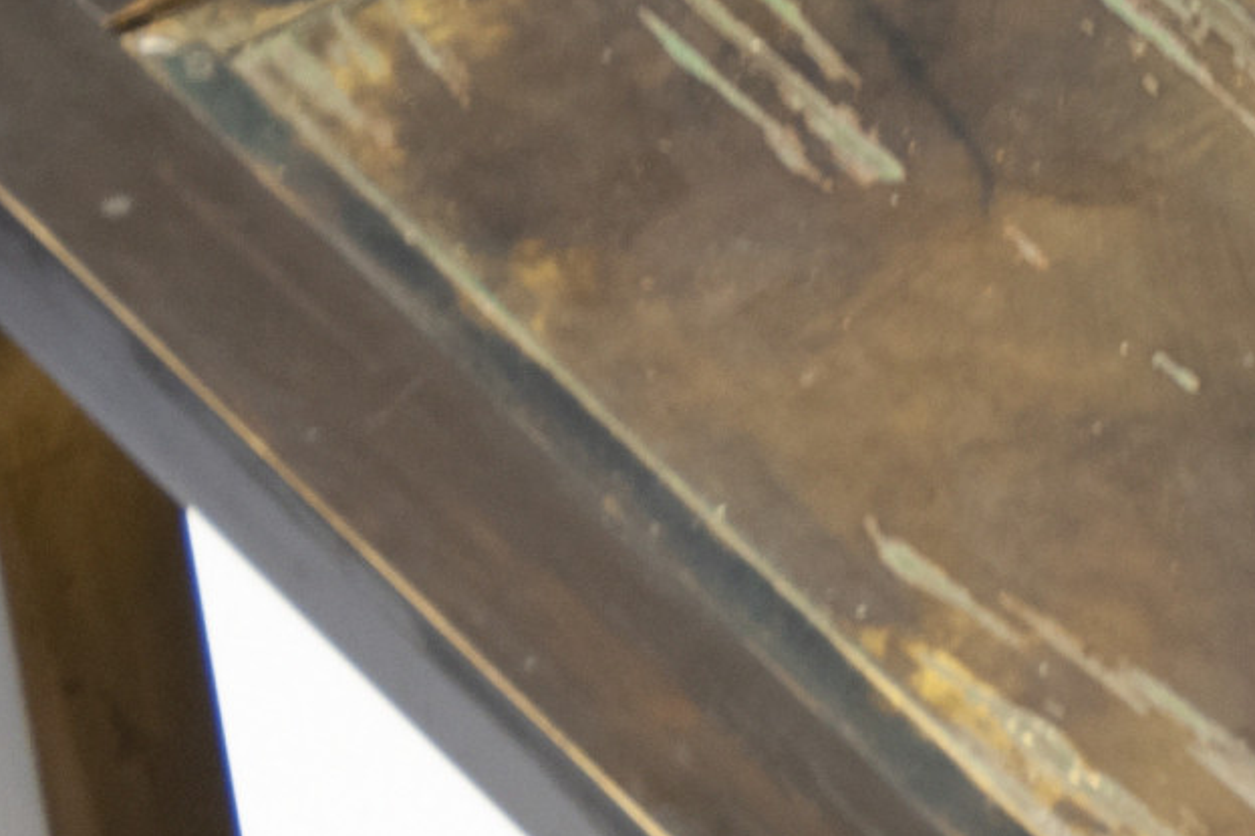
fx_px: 13977
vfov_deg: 3.4
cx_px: 2248
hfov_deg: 5.1
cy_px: 574
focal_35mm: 401
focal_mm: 65
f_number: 5
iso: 400
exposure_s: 1/13
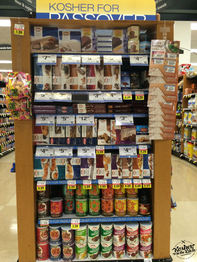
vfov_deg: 61.7
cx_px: 98
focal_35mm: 29
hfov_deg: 48.2
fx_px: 220
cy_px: 131
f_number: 2.2
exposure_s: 1/30
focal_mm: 4.15
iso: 100
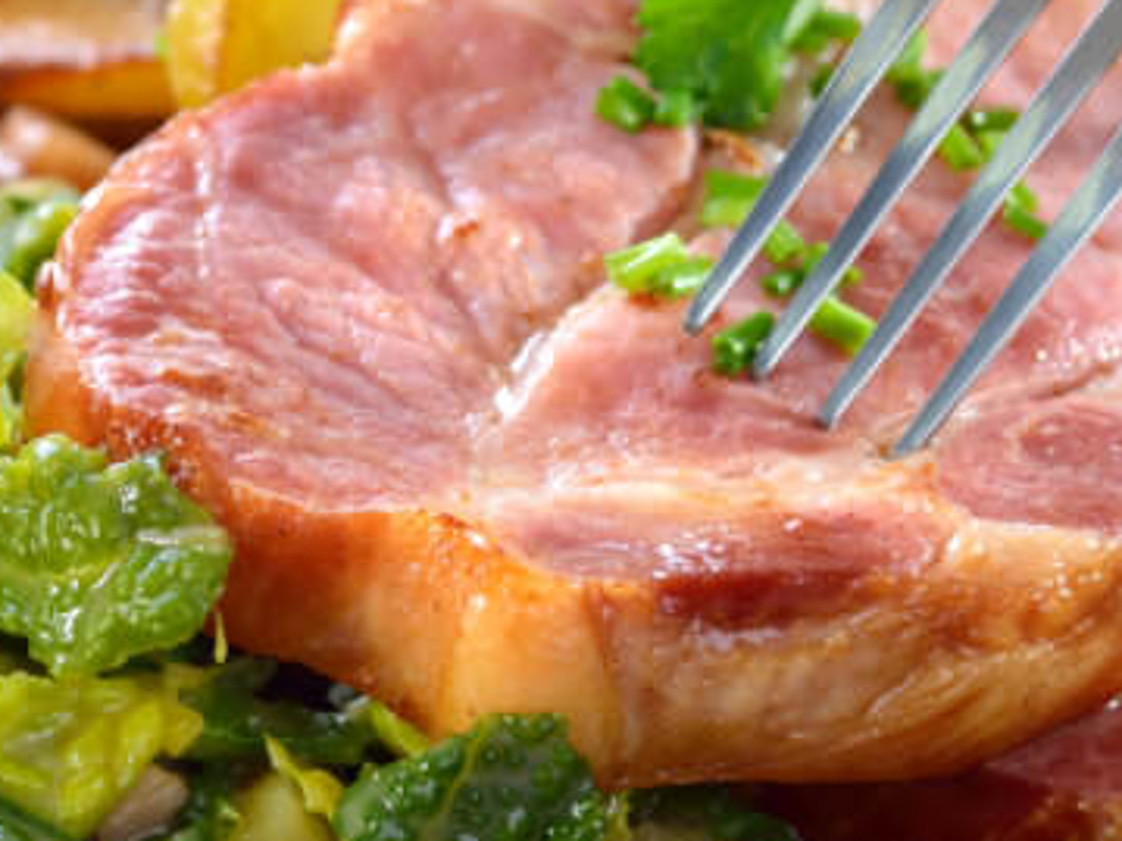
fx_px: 9332
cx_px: 178
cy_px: 330
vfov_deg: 5.2
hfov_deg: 6.9
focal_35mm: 288
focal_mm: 105
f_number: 9
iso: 100
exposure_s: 1/160
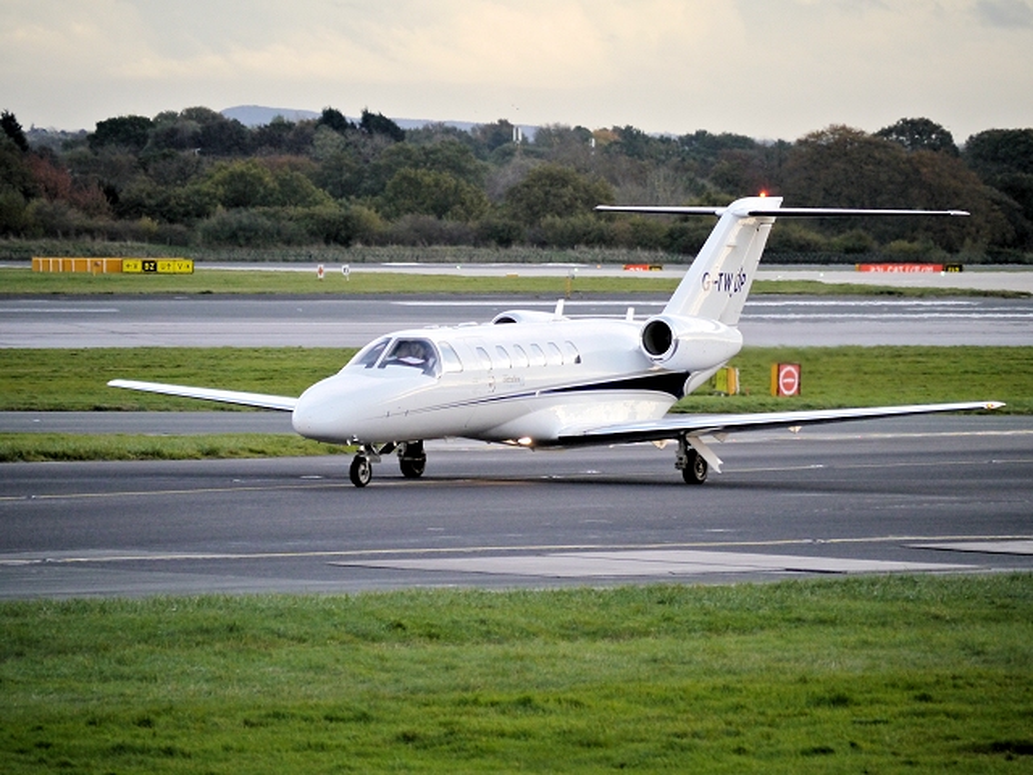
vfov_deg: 4.3
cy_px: 388
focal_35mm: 342
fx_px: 10206
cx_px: 516
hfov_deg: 5.8
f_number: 6.3
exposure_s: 1/400
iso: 800
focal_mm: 171
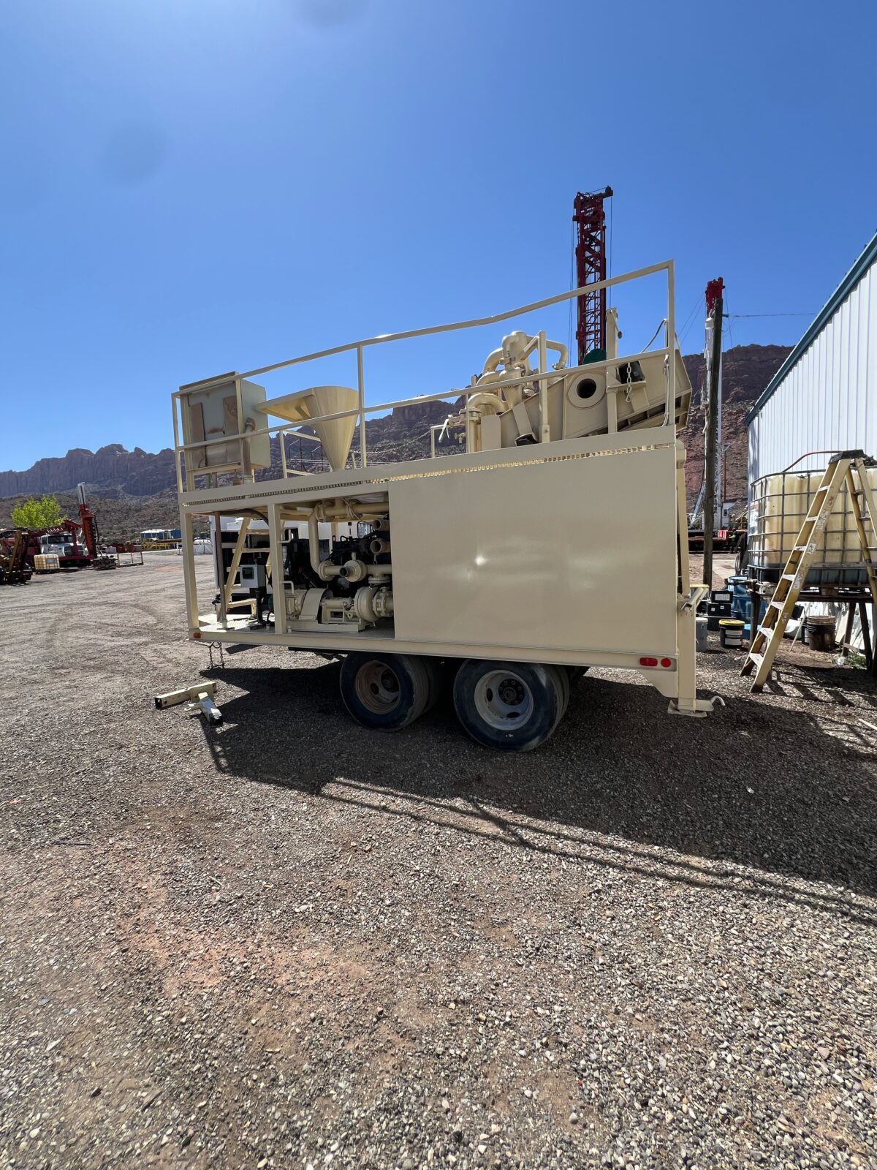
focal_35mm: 13
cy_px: 585
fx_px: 439
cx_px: 438
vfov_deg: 106.2
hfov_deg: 89.9
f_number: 1.8
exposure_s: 1/1119
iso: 32
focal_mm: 1.57
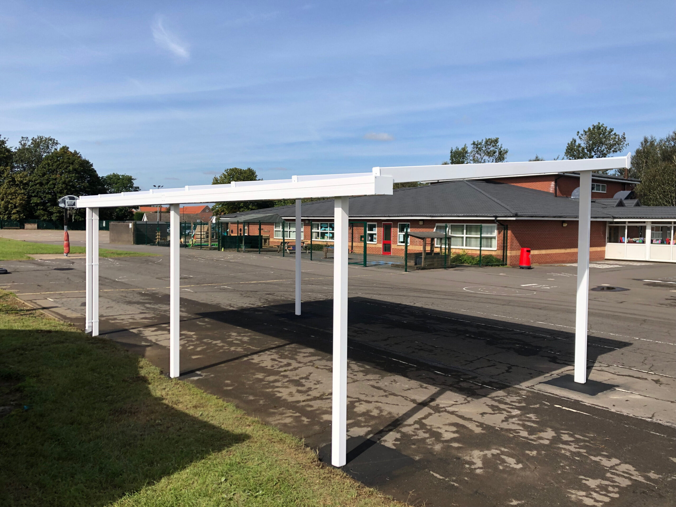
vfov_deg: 49.7
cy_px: 254
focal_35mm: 28
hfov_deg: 63.4
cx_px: 338
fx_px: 547
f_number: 1.8
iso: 20
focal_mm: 4
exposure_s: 1/2667
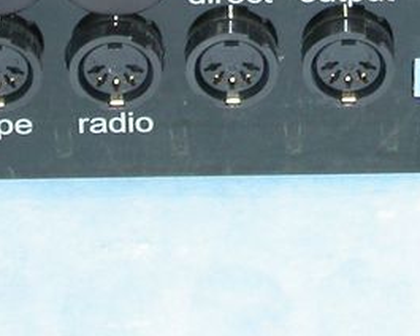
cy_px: -246
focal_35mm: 362
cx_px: 399
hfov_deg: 5.3
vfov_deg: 4.2
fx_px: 4500
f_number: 3.9
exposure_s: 1/60.3
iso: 100
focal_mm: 20
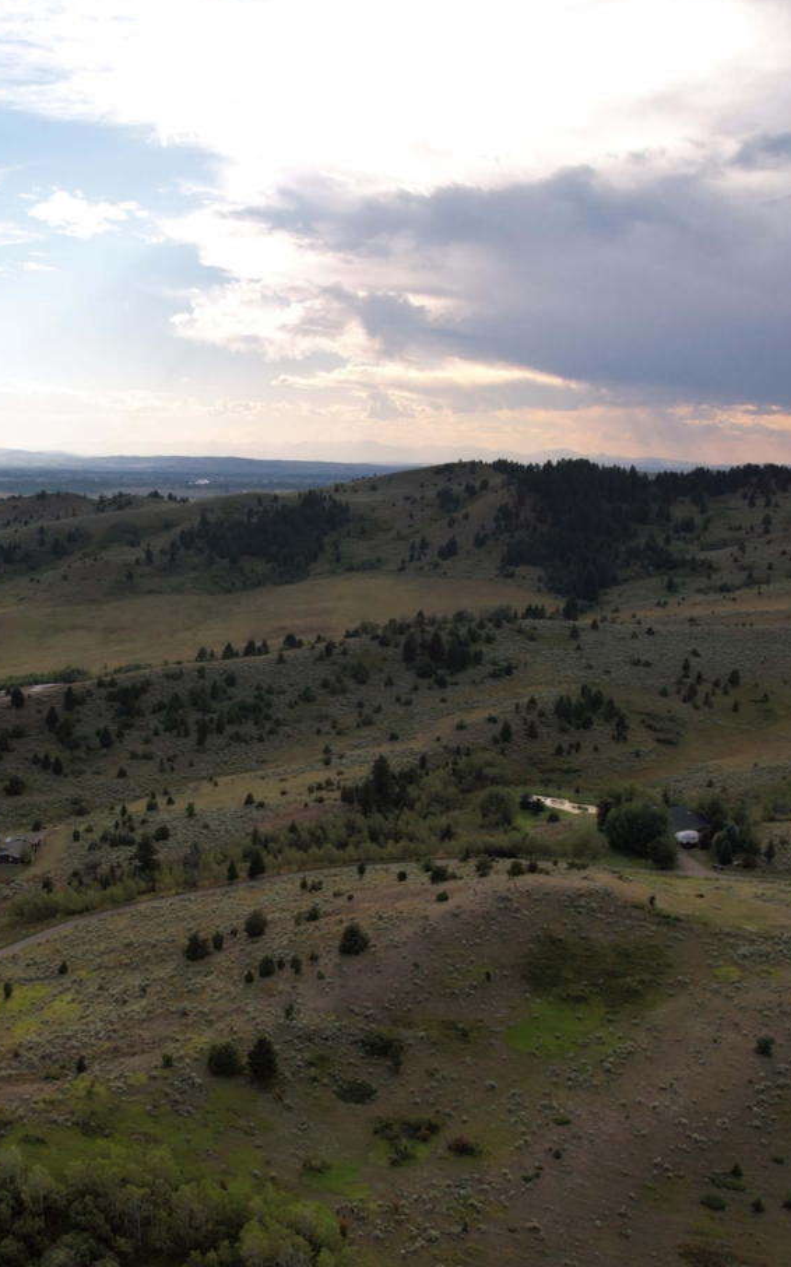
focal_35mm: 38
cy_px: 708
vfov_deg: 51.4
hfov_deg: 32.3
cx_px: 117
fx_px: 1311
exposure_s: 1/120
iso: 100
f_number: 2.8
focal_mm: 8.38
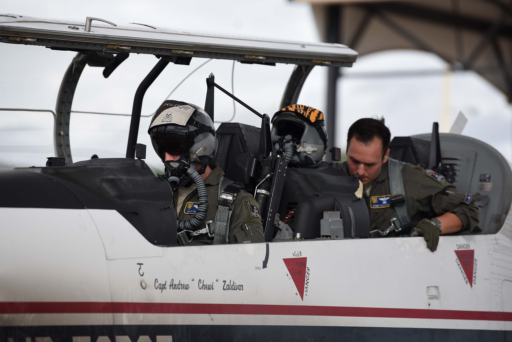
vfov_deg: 6.9
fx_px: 2845
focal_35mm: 200
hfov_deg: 10.3
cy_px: 171
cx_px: 256
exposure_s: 1/800
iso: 160
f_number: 4
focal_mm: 200
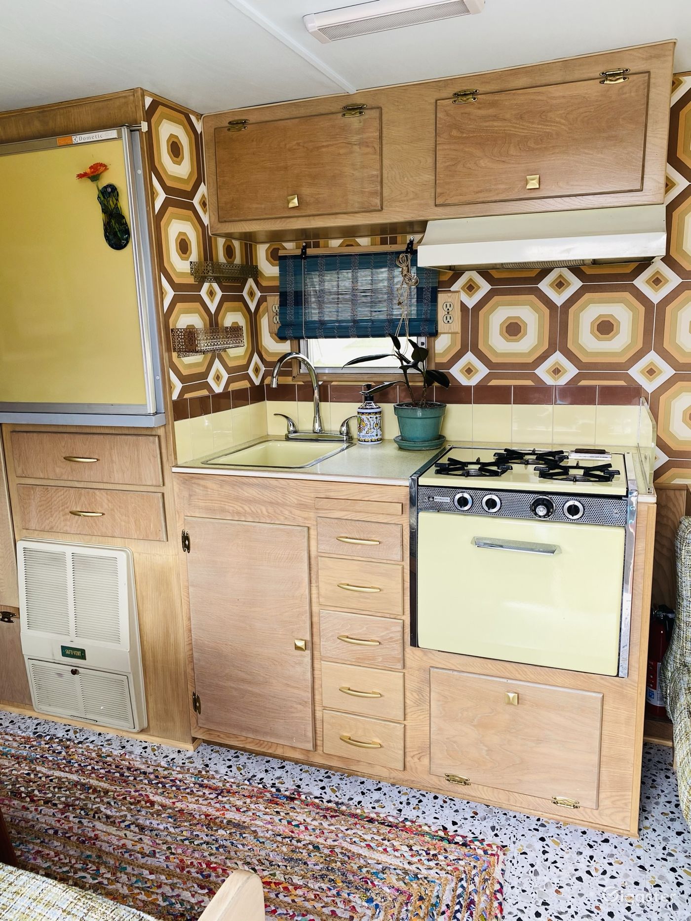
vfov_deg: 67.3
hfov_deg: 53.1
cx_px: 346
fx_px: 692
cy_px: 460
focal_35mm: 26
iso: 40
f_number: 1.8
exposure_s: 1/122
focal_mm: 4.25
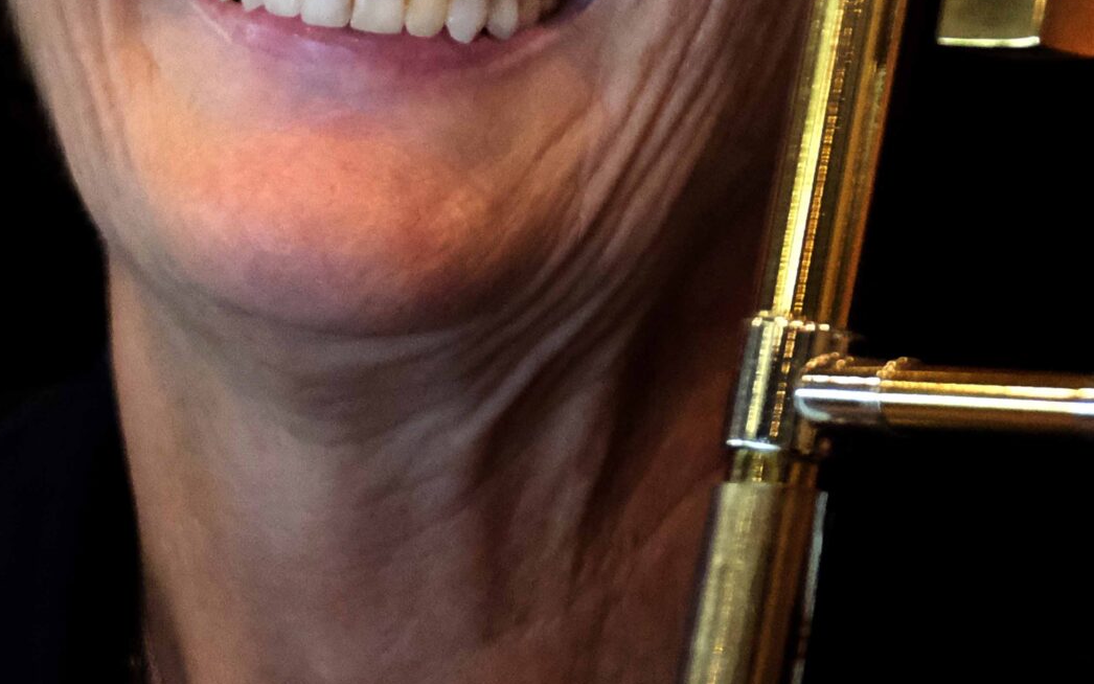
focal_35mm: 524
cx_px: 465
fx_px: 15625
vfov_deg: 2.5
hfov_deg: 4.0
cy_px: -165
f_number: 3.2
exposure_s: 1/125
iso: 10000
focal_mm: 140
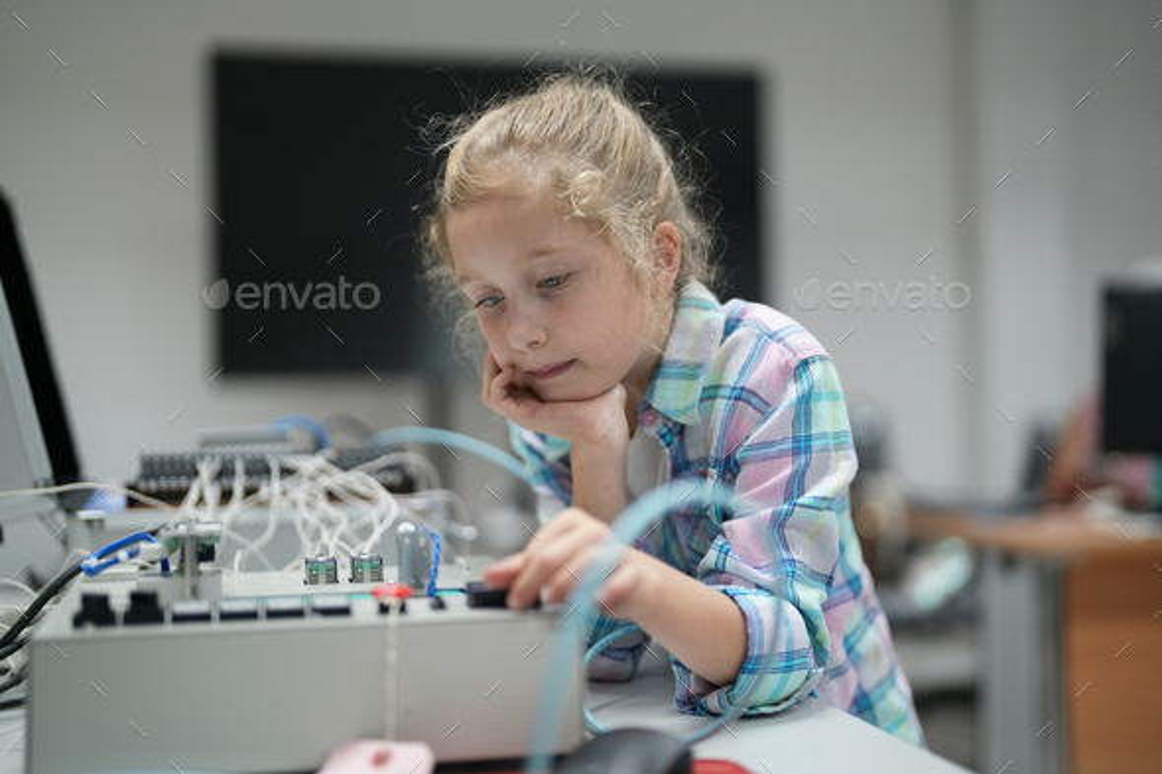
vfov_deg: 27.0
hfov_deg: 39.6
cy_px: 387
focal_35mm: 50
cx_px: 581
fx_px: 1613
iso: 1000
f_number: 1.2
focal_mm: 50
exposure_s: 1/650
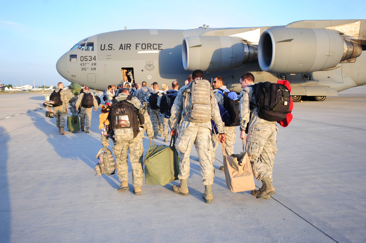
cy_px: 122
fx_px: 356
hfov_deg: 54.5
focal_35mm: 35
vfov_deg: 37.8
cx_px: 183
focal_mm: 35
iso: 250
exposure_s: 1/500
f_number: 2.8
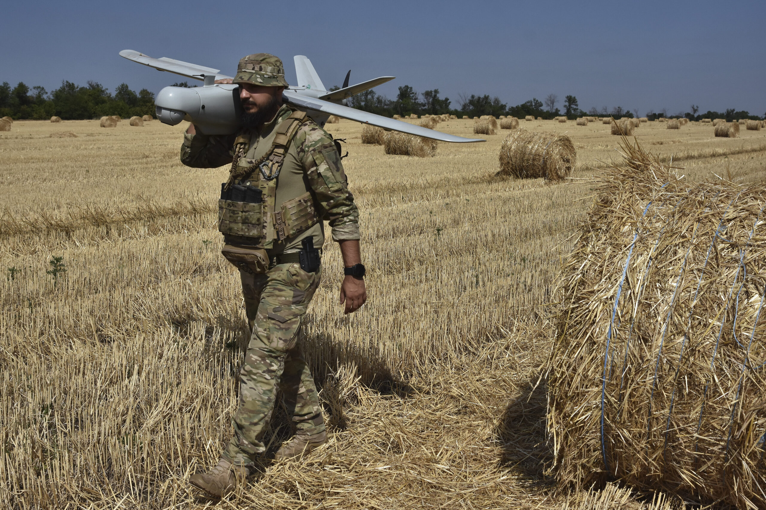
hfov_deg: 53.1
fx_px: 766
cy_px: 255
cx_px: 383
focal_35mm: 36
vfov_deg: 36.9
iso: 400
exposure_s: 1/6400
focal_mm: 24
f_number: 6.3
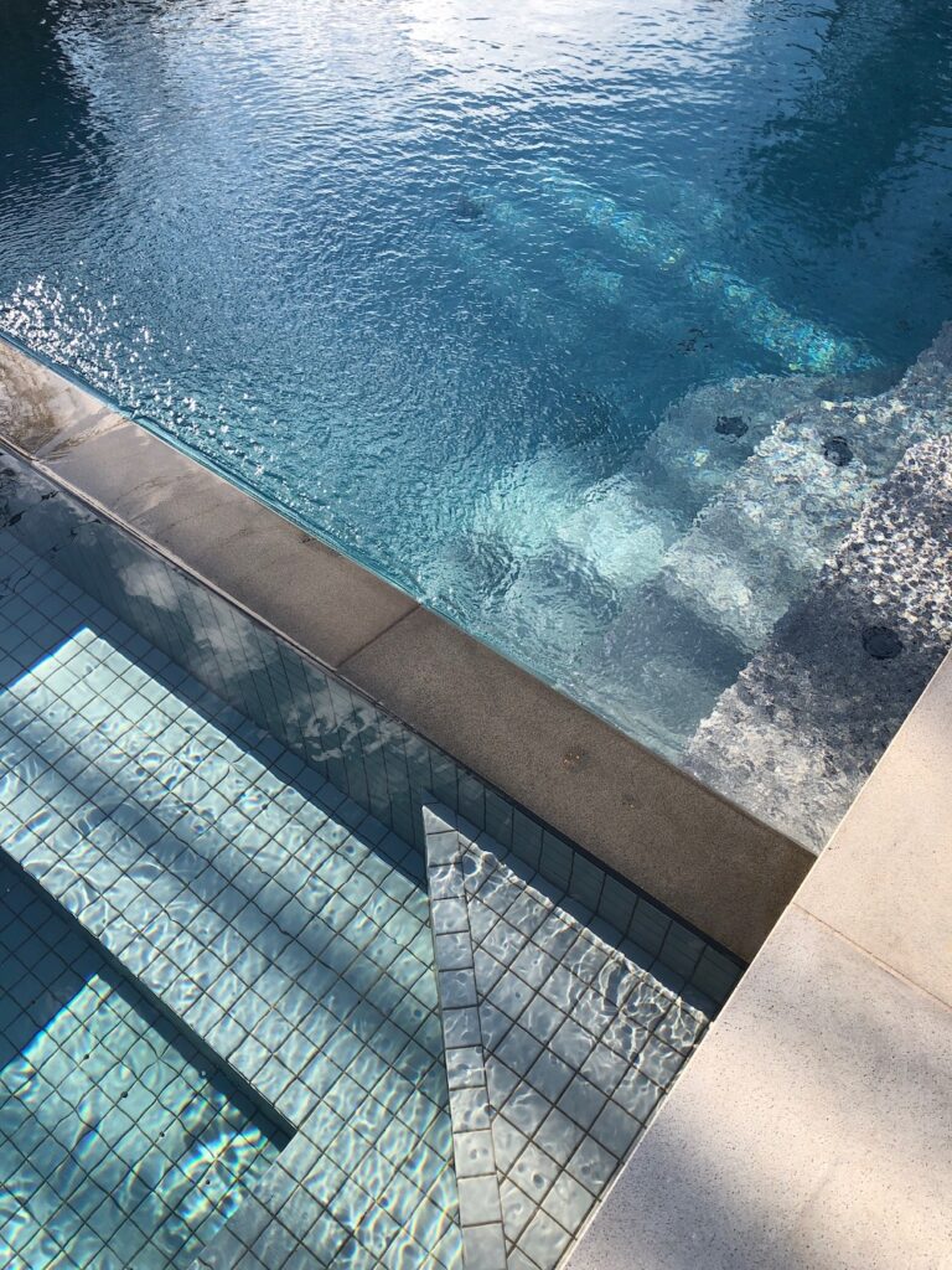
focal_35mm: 28
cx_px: 476
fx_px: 1027
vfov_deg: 63.4
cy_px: 635
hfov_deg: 49.7
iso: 20
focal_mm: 3.99
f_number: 1.8
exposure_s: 1/466
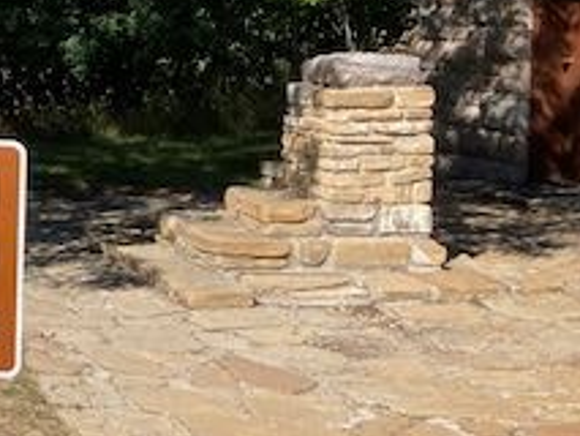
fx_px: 1408
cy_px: 177
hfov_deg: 20.5
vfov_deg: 17.6
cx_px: -245
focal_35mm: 84
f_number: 1.8
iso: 20
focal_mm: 3.99
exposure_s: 1/1372
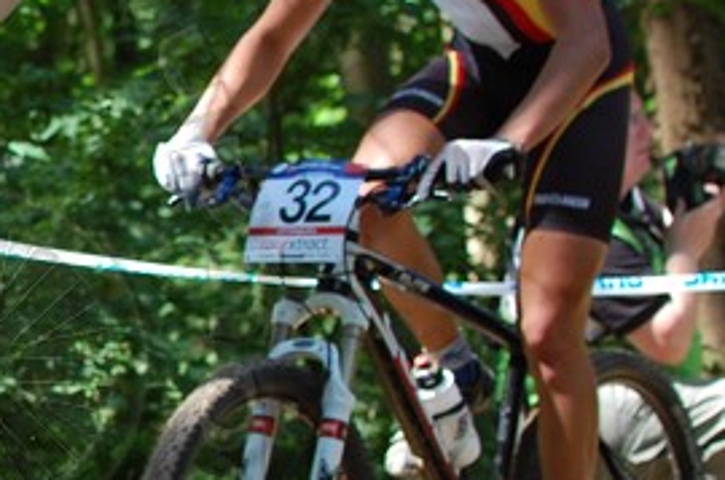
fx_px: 3126
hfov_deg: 12.6
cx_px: -336
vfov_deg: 8.8
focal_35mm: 155
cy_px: 312
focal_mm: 35
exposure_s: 1/400
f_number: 3.5
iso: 400
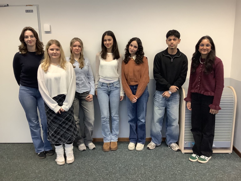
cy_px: 90
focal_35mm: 31
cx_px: 120
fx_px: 216
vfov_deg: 45.4
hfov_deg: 58.4
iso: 160
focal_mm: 3.3
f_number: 2.4
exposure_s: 1/50
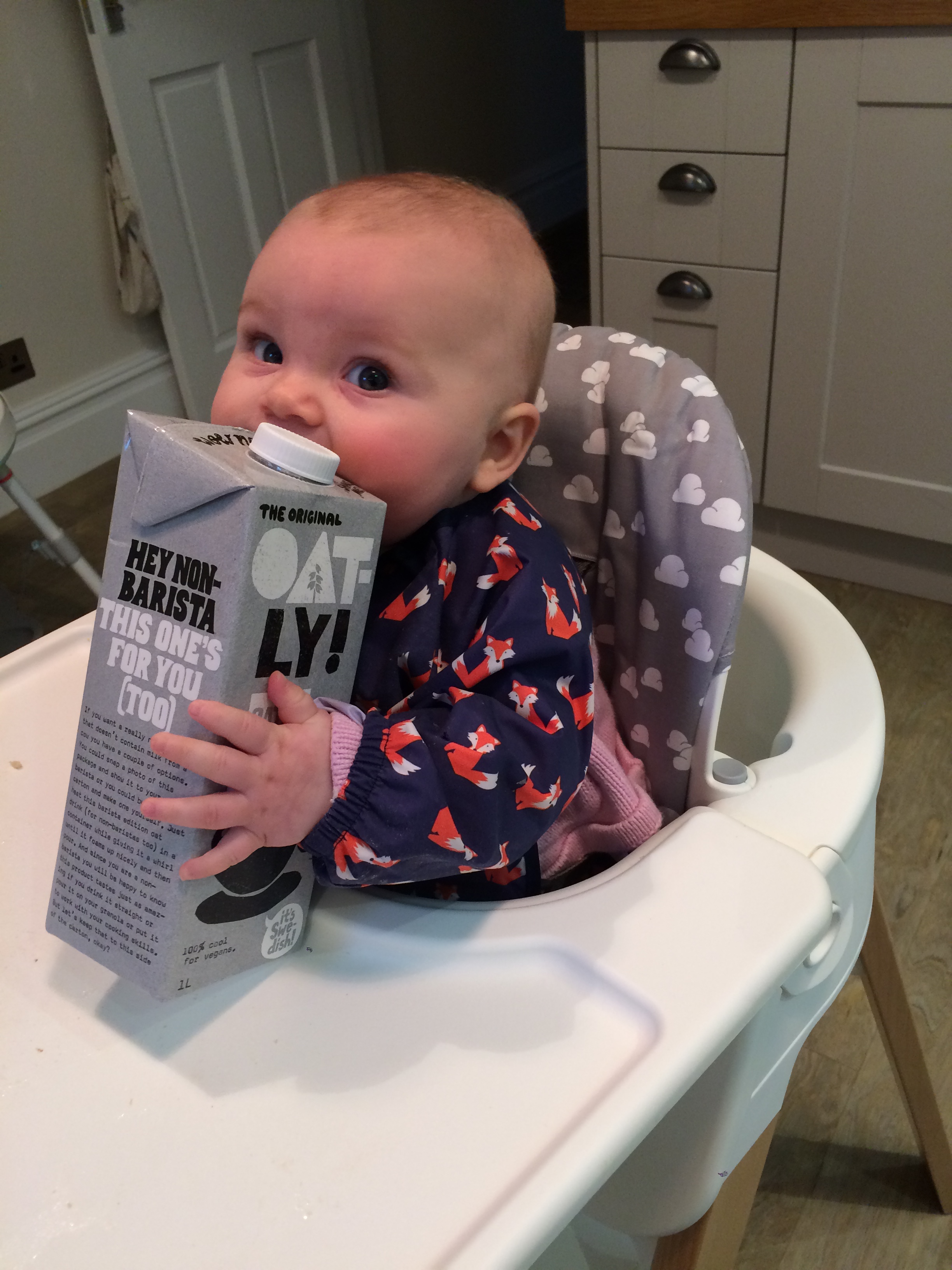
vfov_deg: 61.7
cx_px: 476
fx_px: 1063
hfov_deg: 48.2
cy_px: 635
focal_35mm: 29
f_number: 2.2
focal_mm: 4.15
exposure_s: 1/33
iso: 125
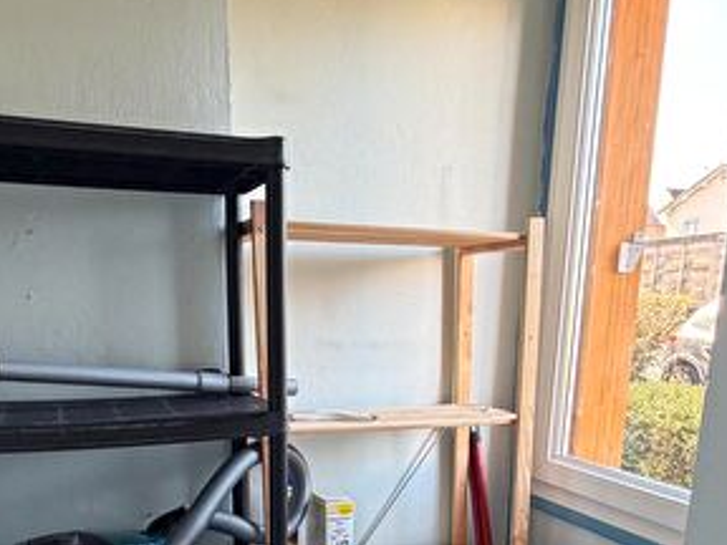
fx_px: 714
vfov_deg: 39.0
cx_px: 310
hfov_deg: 53.8
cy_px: 483
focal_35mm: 34
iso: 320
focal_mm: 2.22
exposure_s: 1/108
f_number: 2.2
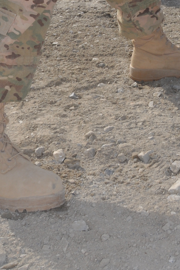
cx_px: 183
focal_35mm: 74
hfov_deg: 17.9
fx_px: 555
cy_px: -62
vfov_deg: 24.5
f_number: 14
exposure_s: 1/200
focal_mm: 18
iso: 200
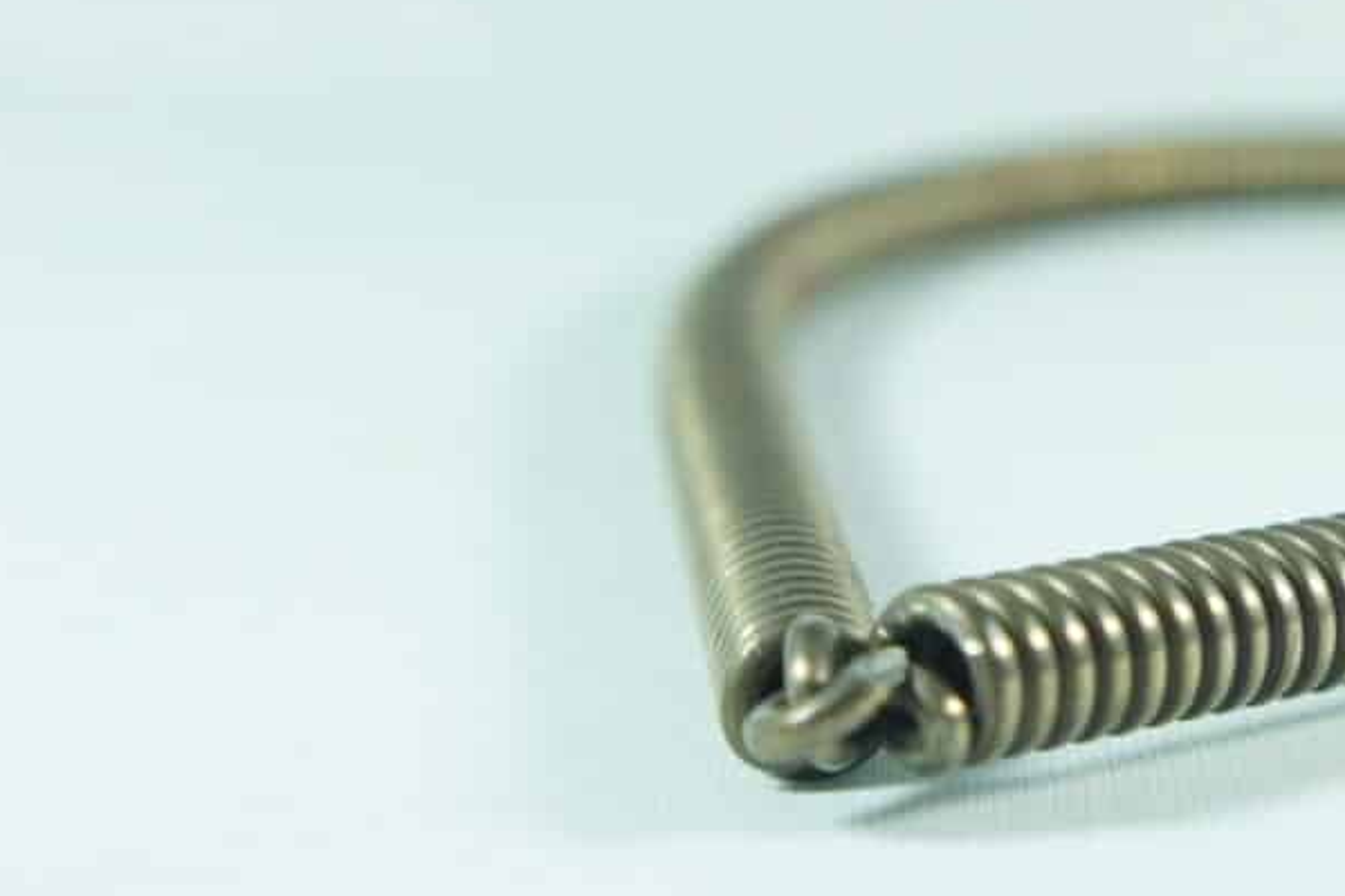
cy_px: 433
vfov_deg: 13.7
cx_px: 1210
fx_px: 3735
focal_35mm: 100
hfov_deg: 20.0
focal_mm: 26
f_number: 4
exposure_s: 1/80
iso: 200
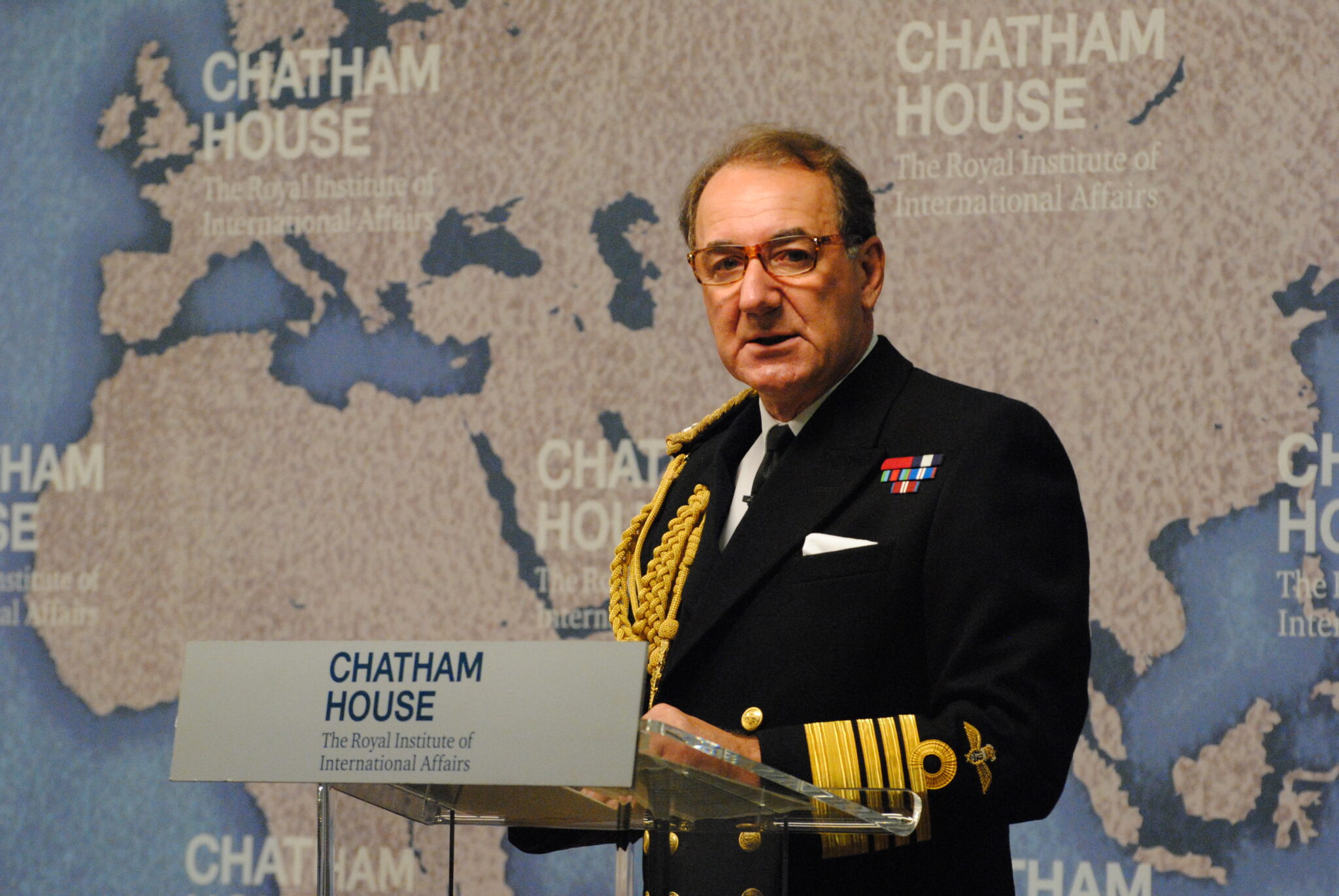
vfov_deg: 6.6
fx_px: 7820
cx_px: 670
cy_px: 448
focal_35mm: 210
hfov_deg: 9.8
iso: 1600
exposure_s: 1/160
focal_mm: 140
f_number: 4.8
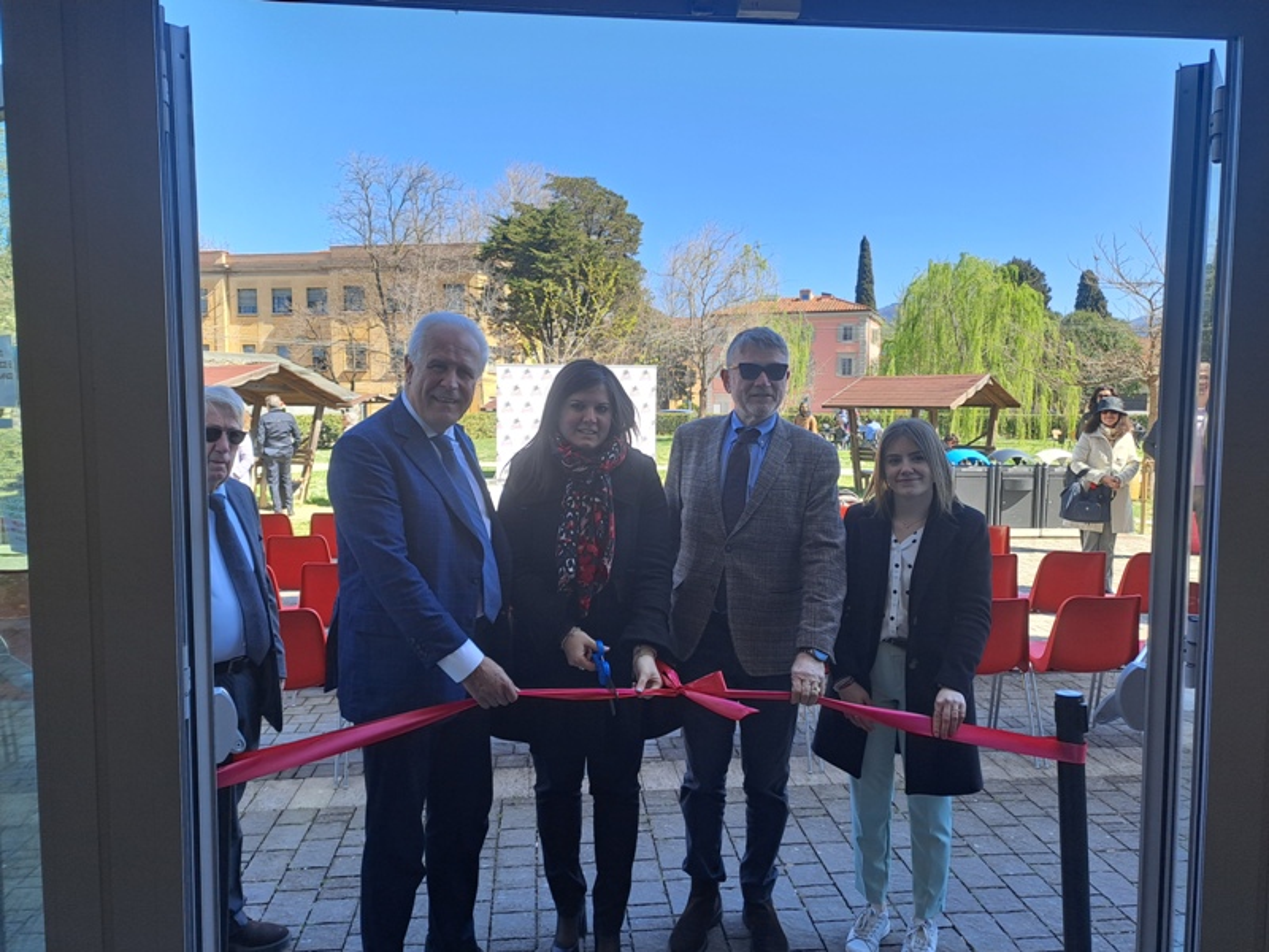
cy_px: 476
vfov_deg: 54.9
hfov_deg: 69.4
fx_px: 916
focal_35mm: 25
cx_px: 634
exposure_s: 1/266
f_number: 1.8
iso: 32
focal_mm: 4.65
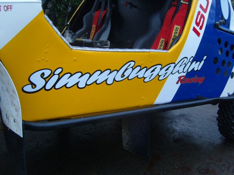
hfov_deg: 52.6
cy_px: 88
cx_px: 117
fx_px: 237
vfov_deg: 40.7
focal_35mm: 35
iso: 80
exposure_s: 1/45
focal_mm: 7.4
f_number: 2.8
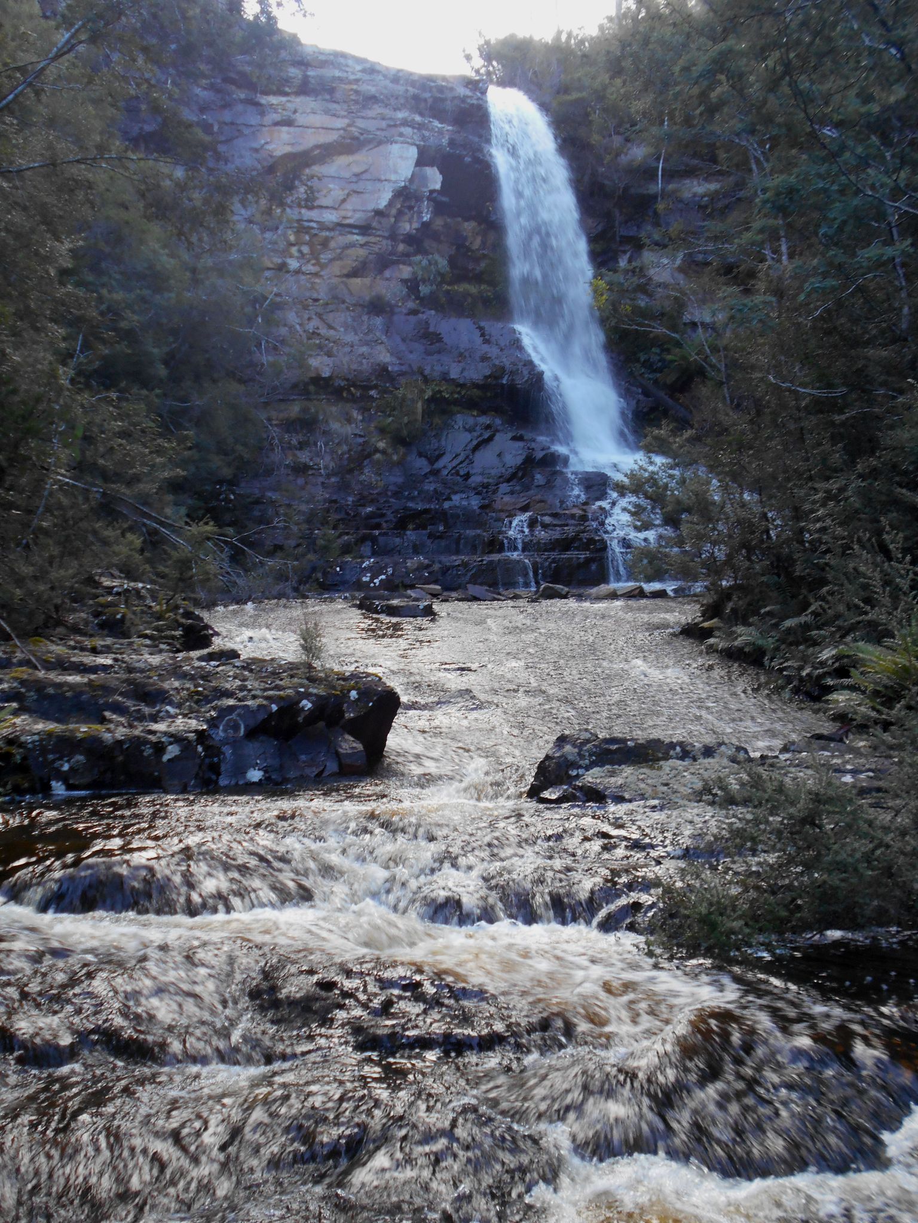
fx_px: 1202
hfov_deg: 41.8
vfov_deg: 54.0
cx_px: 459
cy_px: 612
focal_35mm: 34
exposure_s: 1/30
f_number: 3.6
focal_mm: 5.8
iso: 160
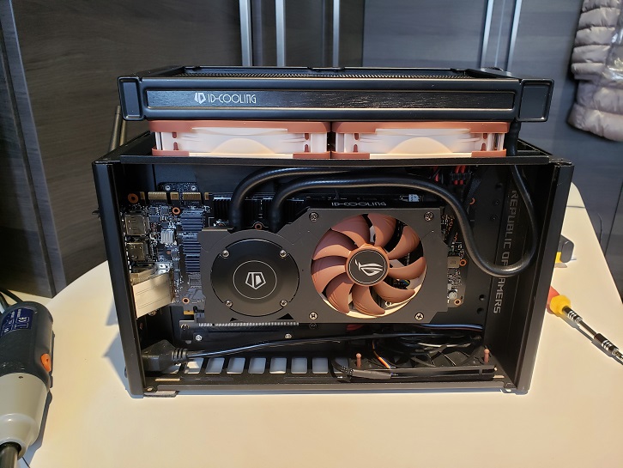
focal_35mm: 26
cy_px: 234
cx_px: 312
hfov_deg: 67.3
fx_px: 468
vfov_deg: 53.1
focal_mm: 4.3
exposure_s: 1/27
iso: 250
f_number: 2.4
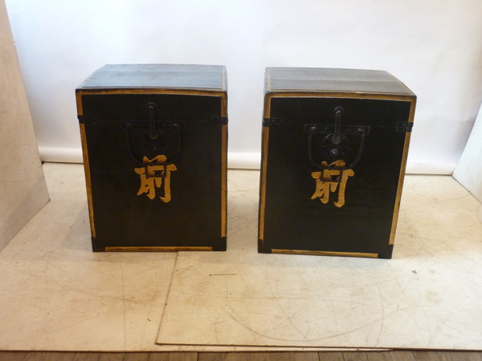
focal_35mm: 35
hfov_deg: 52.6
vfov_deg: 40.7
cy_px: 180
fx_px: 487
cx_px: 241
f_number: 3.5
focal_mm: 5.7
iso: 400
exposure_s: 1/8
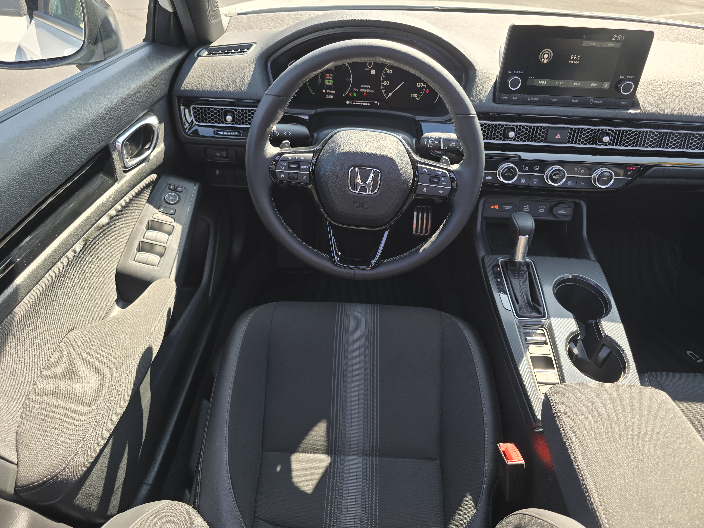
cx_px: 352
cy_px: 264
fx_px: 468
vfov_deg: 58.9
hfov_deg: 73.9
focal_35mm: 23
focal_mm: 6.3
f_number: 1.7
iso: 32
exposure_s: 1/180
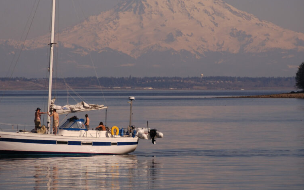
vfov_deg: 4.7
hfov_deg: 7.5
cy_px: 70
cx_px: 146
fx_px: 2309
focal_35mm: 279
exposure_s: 1/400
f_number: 5.6
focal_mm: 135
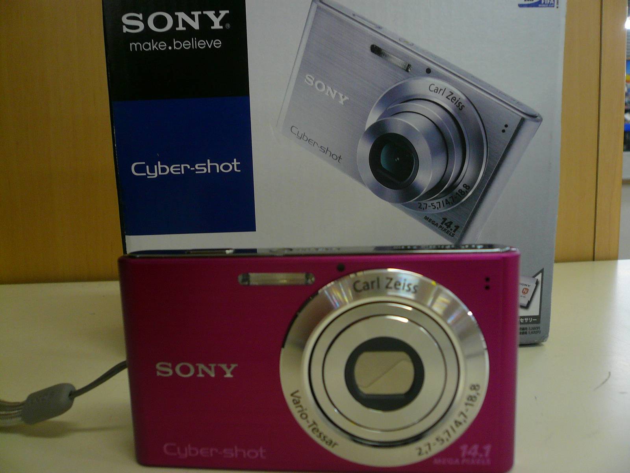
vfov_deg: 49.7
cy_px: 236
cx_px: 315
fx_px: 510
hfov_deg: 63.4
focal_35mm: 28
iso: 100
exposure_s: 1/30
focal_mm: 4.6
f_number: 2.8
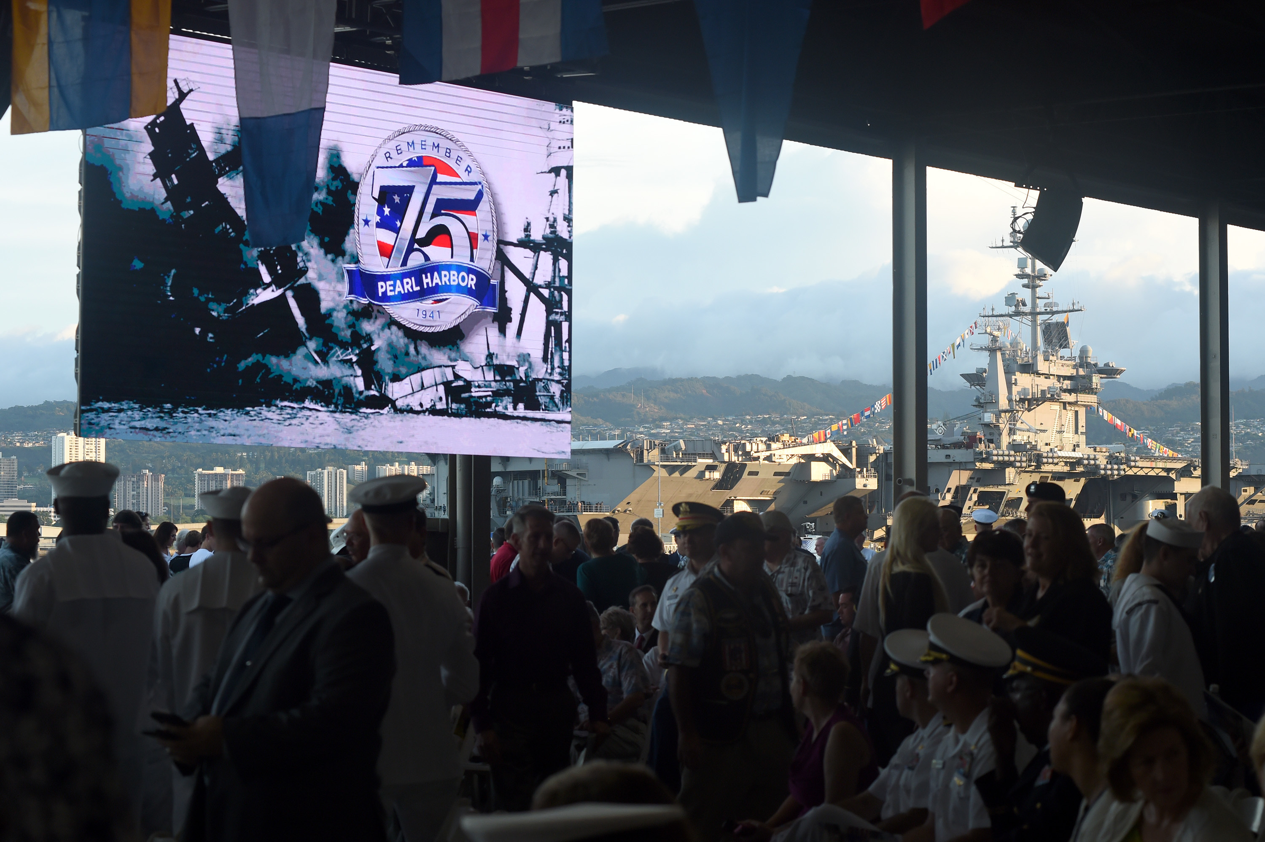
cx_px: 632
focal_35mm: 80
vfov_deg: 17.0
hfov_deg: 25.4
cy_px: 421
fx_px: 2810
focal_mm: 80
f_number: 7.1
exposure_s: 1/500
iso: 1250
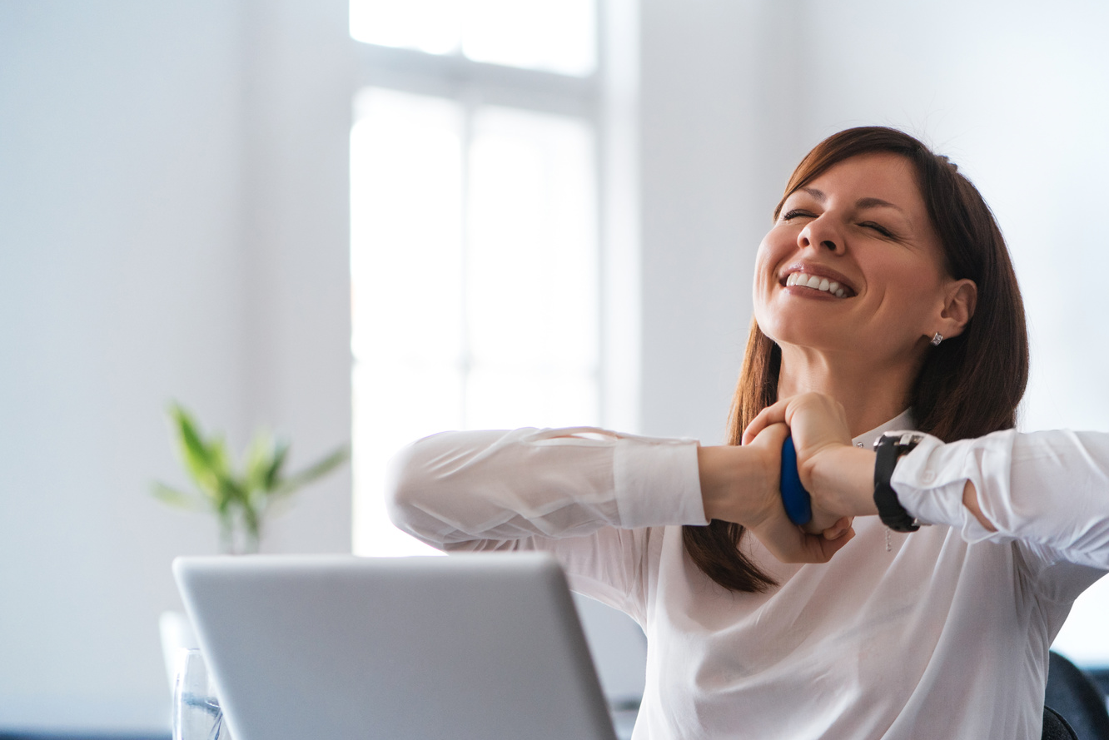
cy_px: 431
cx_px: 562
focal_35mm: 133
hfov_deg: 15.4
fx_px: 4098
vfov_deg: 10.3
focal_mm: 105
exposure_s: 1/250
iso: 640
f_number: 2.8
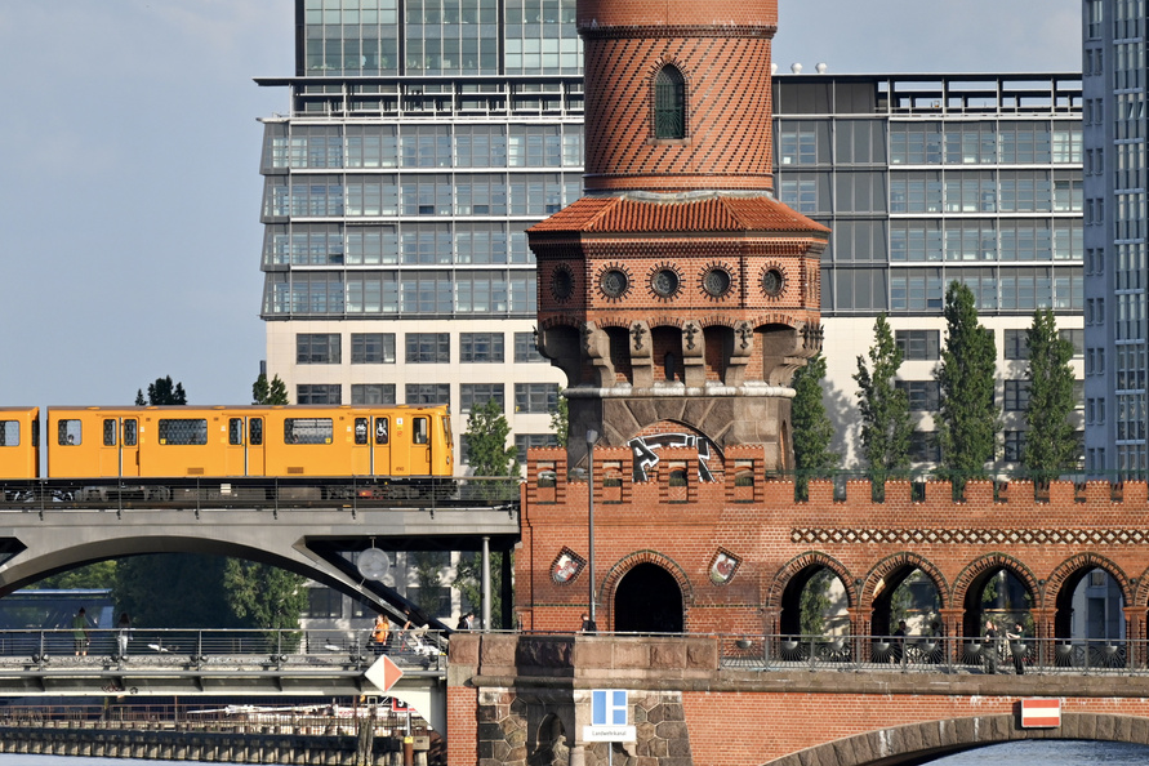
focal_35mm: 727
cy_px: 235
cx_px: 260
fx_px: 23202
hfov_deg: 2.8
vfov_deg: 1.9
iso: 450
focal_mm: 400
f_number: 5.6
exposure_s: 1/800
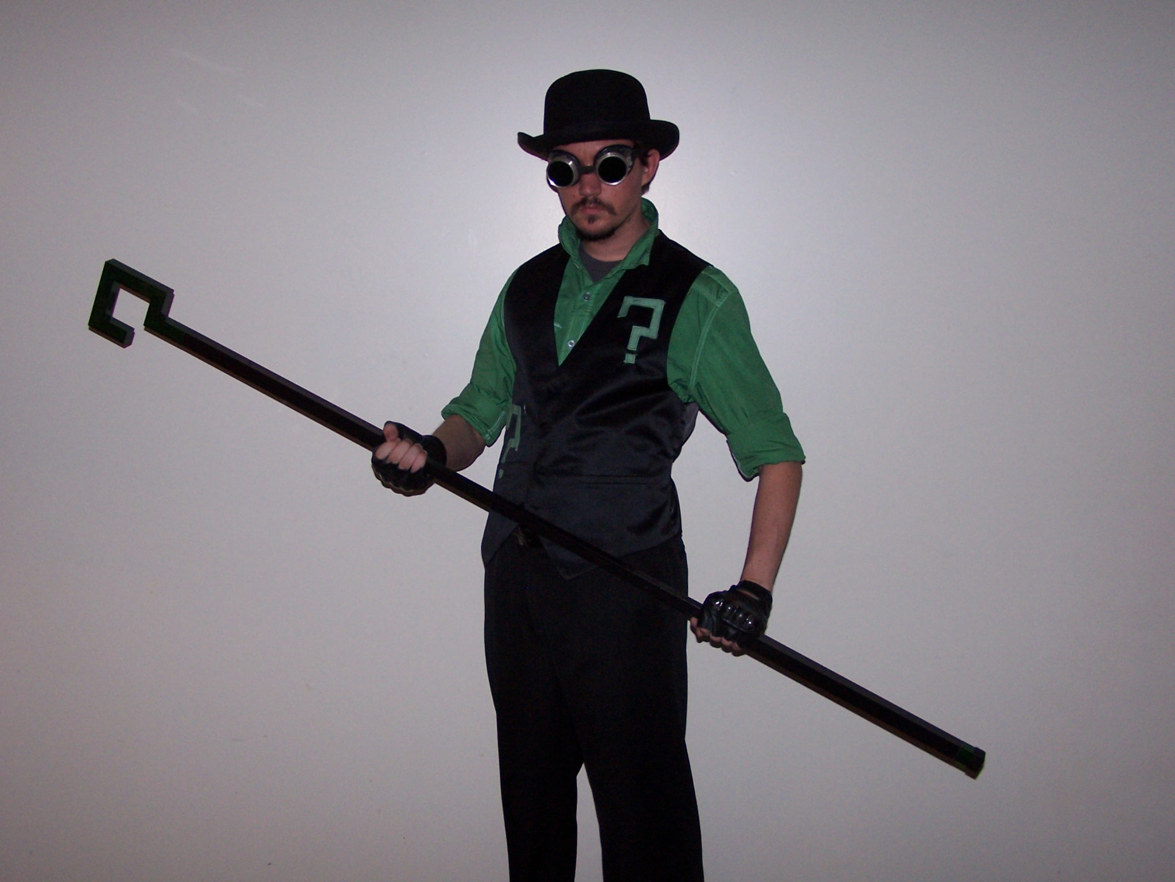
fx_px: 1460
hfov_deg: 43.9
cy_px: 441
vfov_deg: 33.6
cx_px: 588
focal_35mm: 43
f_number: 2.9
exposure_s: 1/60
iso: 140
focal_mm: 7.1
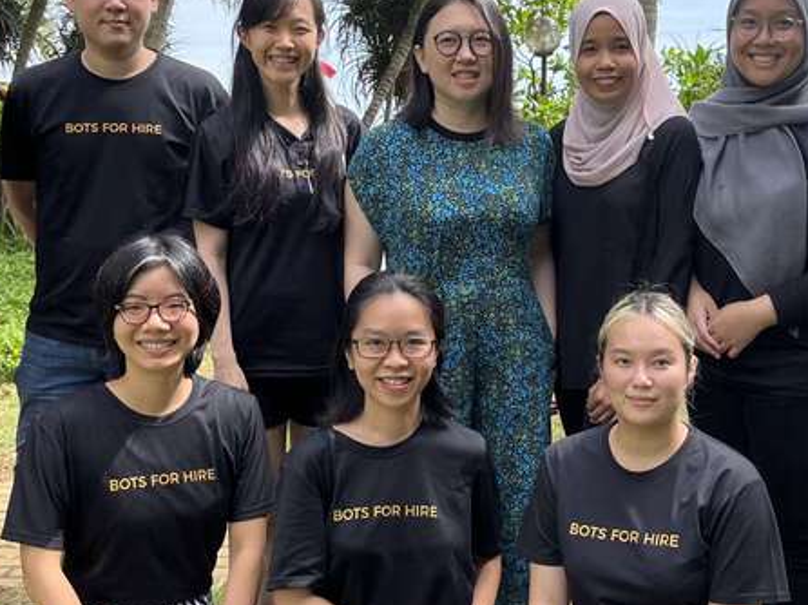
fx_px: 1306
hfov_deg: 34.3
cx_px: 437
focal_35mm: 56
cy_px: 324
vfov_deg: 26.1
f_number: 1.6
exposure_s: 1/833
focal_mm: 5.1
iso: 50
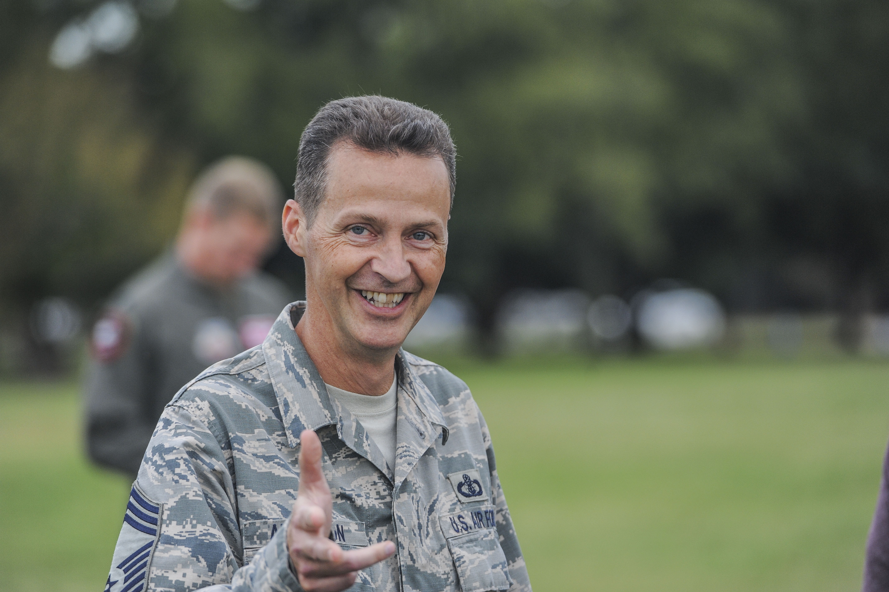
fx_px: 4936
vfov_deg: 6.9
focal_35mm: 200
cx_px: 444
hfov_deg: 10.3
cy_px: 296
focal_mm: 200
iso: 640
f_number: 4
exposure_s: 1/1600
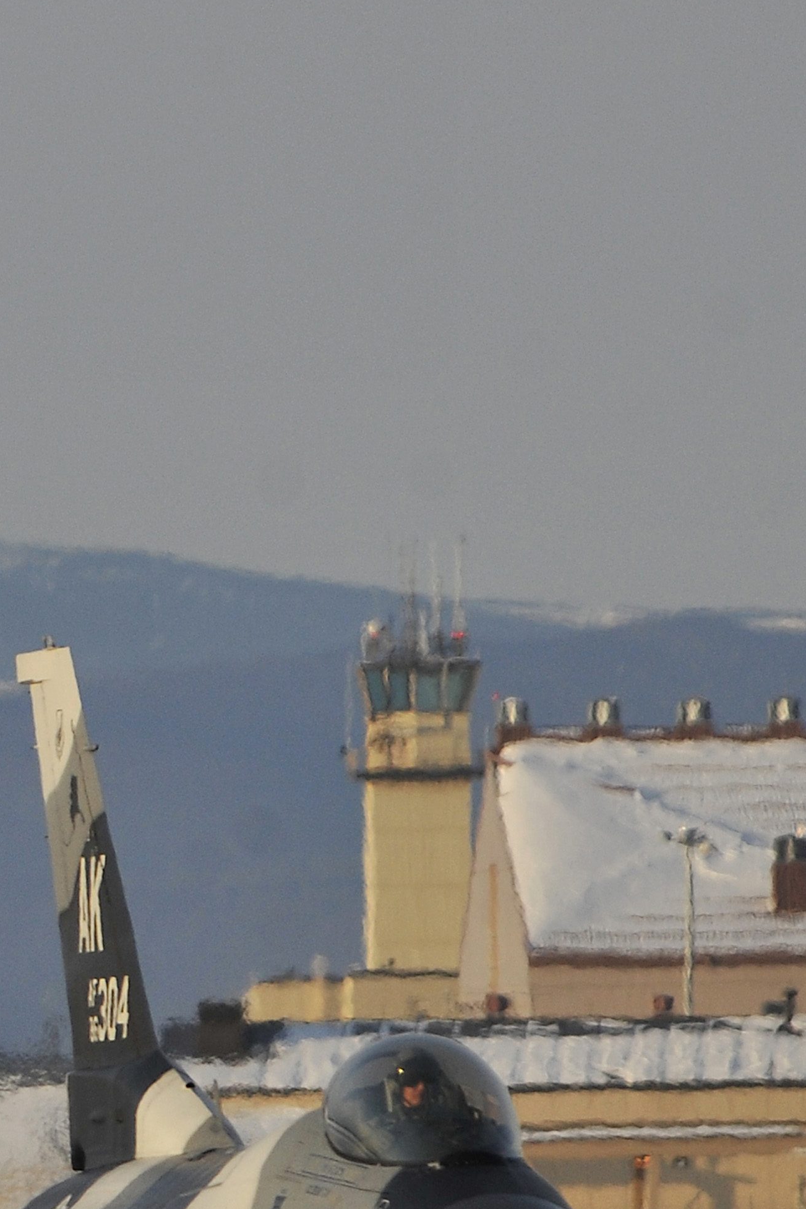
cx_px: -526
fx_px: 41566
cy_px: 887
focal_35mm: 1238
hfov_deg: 1.1
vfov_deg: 1.7
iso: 250
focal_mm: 400
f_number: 6.3
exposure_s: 1/1250
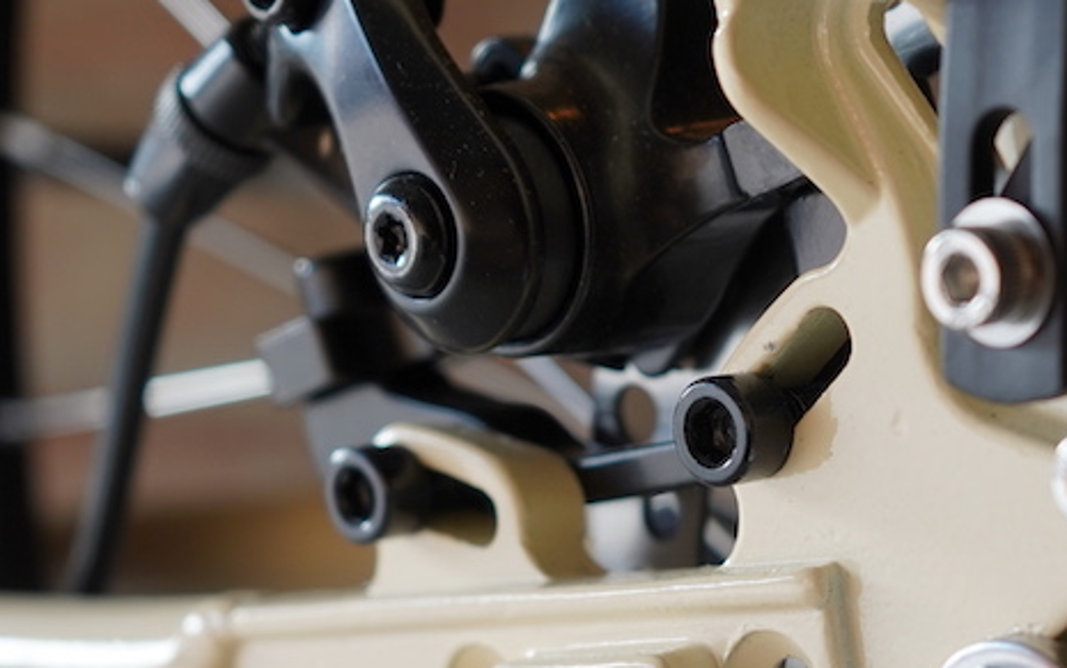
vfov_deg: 12.8
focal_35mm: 101
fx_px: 2938
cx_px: 984
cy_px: 665
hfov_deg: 20.1
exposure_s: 1/60
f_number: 4
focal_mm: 36
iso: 200
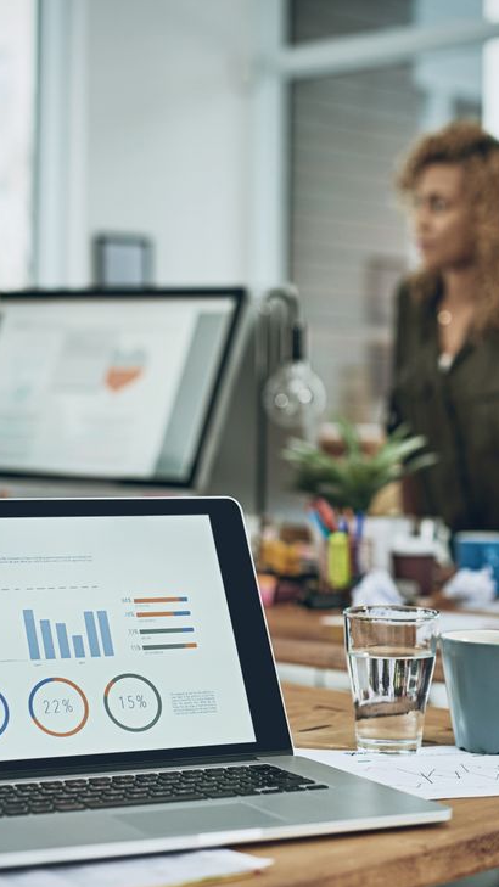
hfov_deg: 15.3
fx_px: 1859
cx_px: 268
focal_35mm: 79
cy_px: 443
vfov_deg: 26.9
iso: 200
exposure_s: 1/160
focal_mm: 50
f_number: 2.2
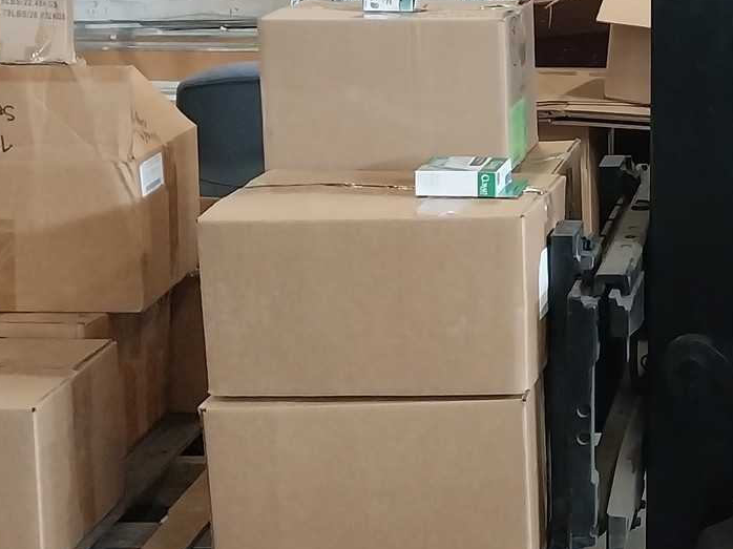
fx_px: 1609
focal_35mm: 76
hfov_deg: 24.0
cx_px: 803
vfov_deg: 19.1
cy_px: 90
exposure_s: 1/60
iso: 250
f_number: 1.8
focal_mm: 4
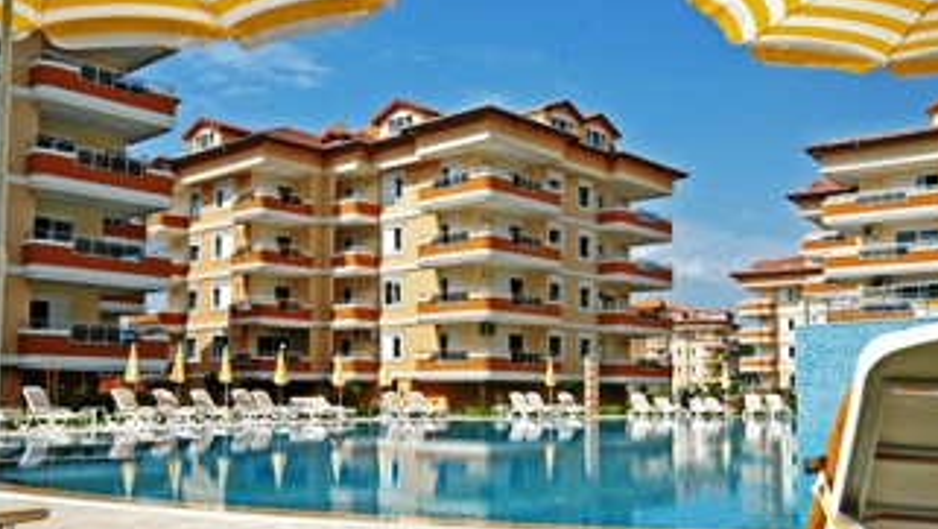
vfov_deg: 30.4
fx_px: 971
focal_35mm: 39
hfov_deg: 51.6
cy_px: 314
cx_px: 460
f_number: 11
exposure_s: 1/500
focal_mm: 20
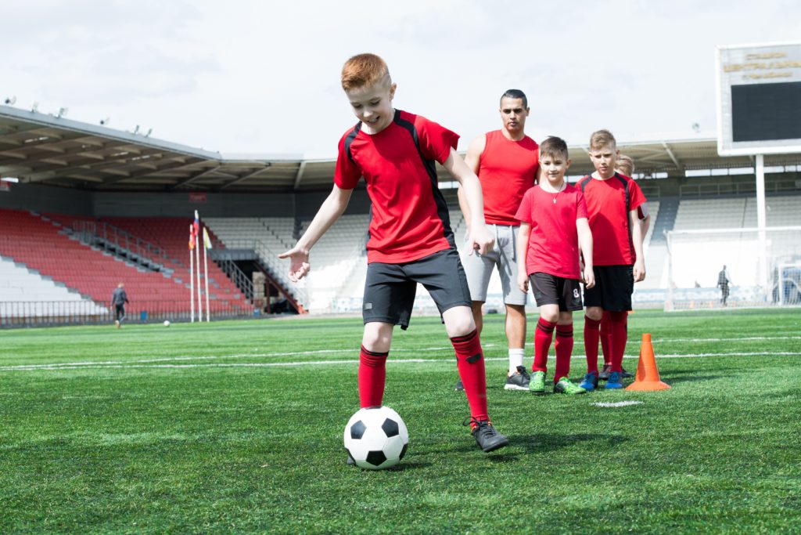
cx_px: 400
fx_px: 1558
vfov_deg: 19.5
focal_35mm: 70
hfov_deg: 28.8
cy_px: 268
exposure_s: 1/1250
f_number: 7.1
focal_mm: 70
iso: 640
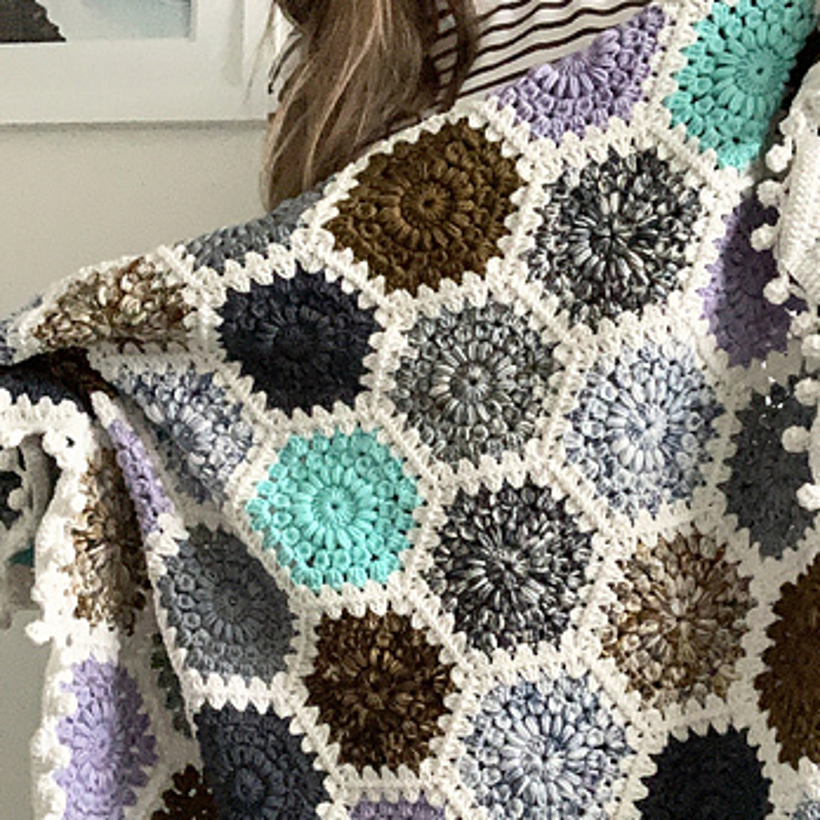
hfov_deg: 32.7
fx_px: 1394
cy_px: 547
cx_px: 467
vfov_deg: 32.5
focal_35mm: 52
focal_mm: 2.87
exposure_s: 1/15
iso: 640
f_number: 2.2
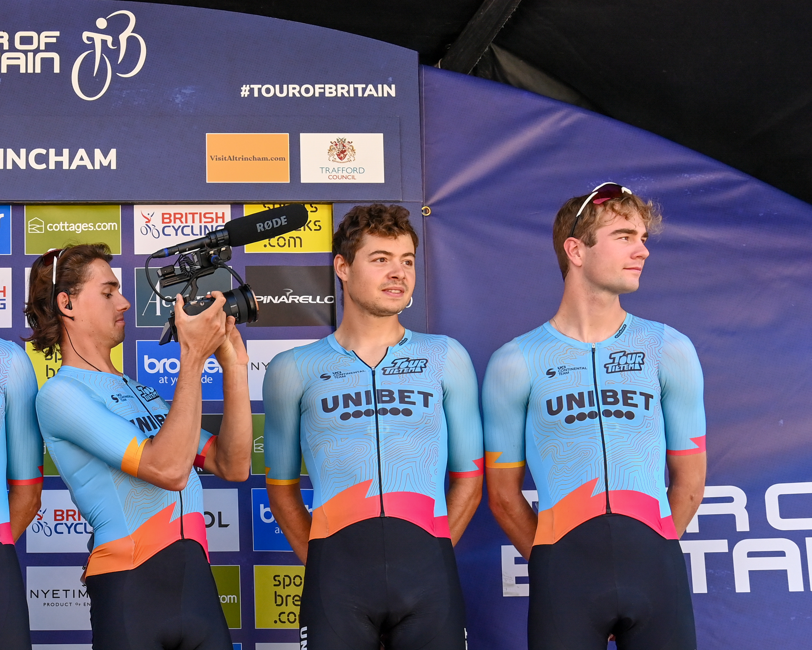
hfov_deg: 27.5
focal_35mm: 66
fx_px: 1586
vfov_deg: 22.9
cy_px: 499
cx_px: 52
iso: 1000
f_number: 5
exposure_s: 1/640
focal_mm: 36
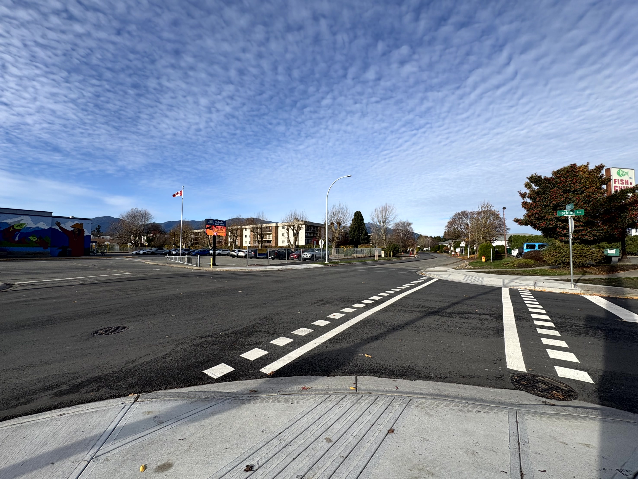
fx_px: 258
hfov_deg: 102.1
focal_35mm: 14
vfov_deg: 85.7
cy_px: 240
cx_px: 319
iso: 50
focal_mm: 2.22
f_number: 2.2
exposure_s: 1/1832
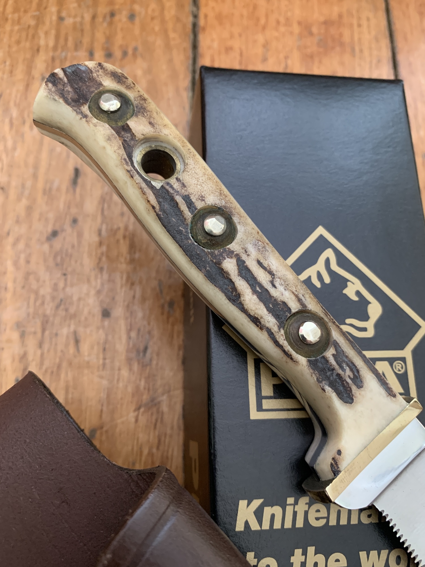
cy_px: 284
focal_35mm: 26
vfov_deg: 67.3
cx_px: 212
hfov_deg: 53.1
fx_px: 426
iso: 320
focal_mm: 4.25
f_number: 1.8
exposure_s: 1/60
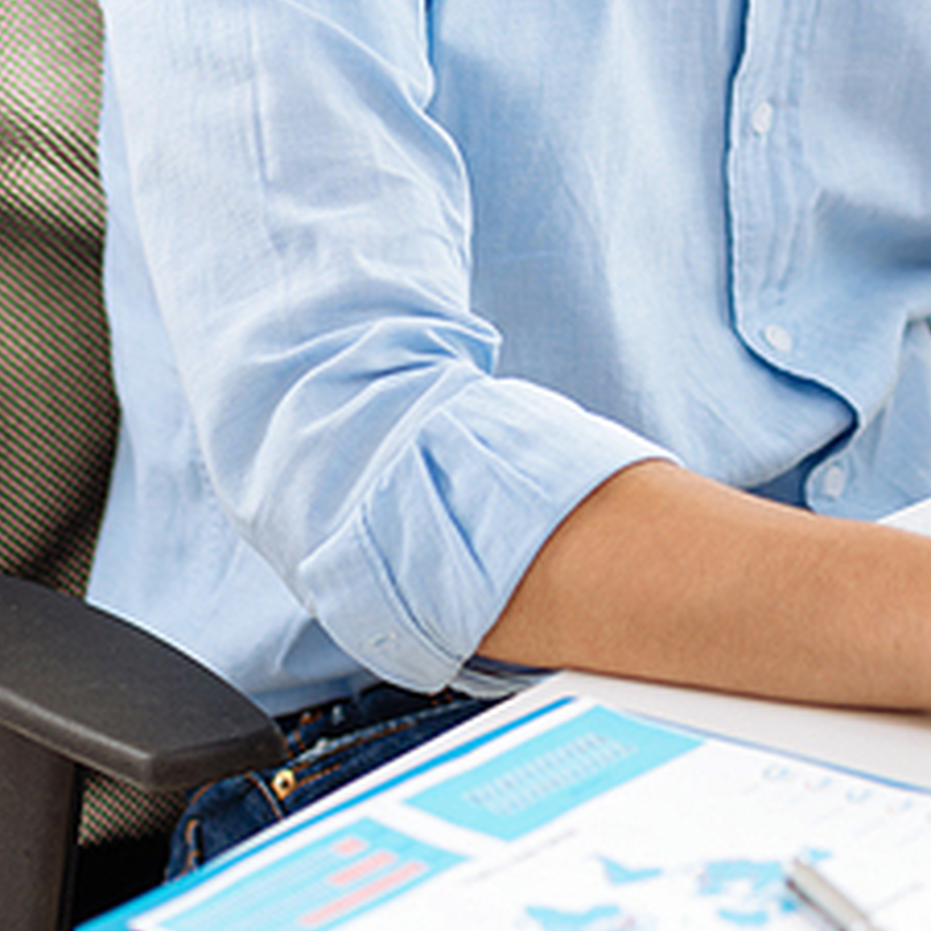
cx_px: 1022
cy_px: -352
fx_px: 7303
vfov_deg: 7.2
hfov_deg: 7.3
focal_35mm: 240
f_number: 2.8
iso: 50
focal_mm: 85
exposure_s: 1/125
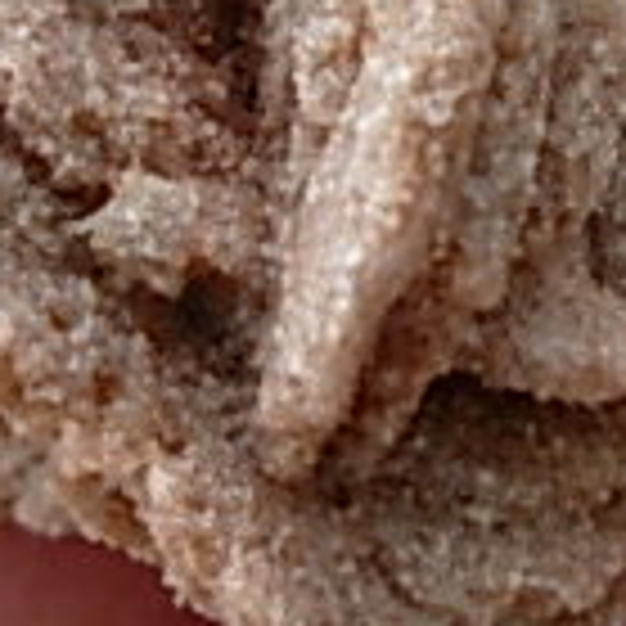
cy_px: 99
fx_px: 5074
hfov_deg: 7.0
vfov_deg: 7.0
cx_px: 752
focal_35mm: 248
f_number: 2.9
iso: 50
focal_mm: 6.3
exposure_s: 1/235
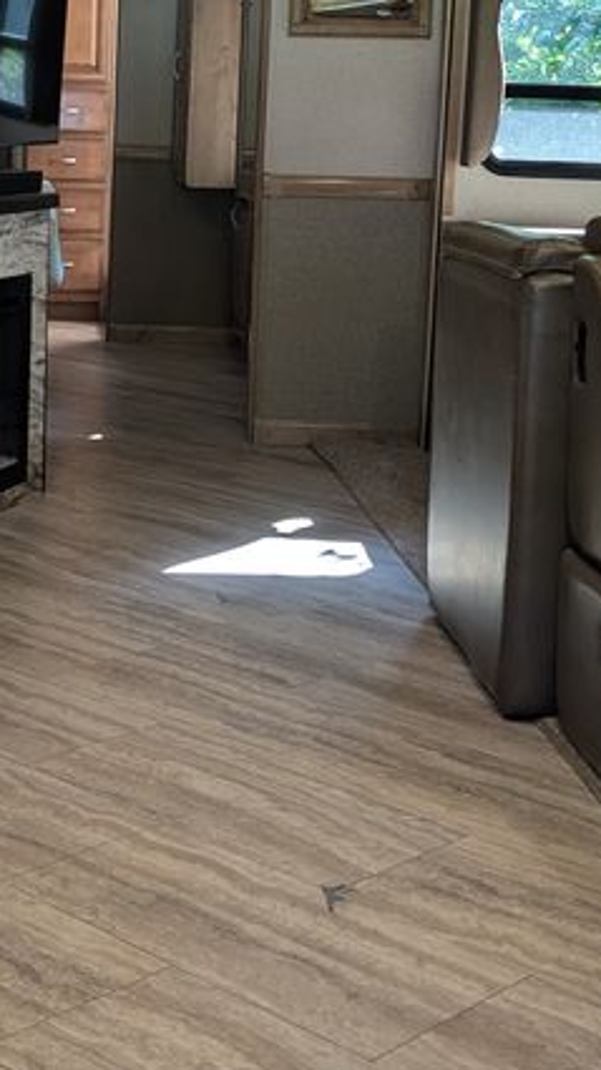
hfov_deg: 18.8
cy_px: 261
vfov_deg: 32.7
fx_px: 1788
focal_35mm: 63
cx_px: 79
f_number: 1.68
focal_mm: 6.9
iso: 513
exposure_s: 1/199
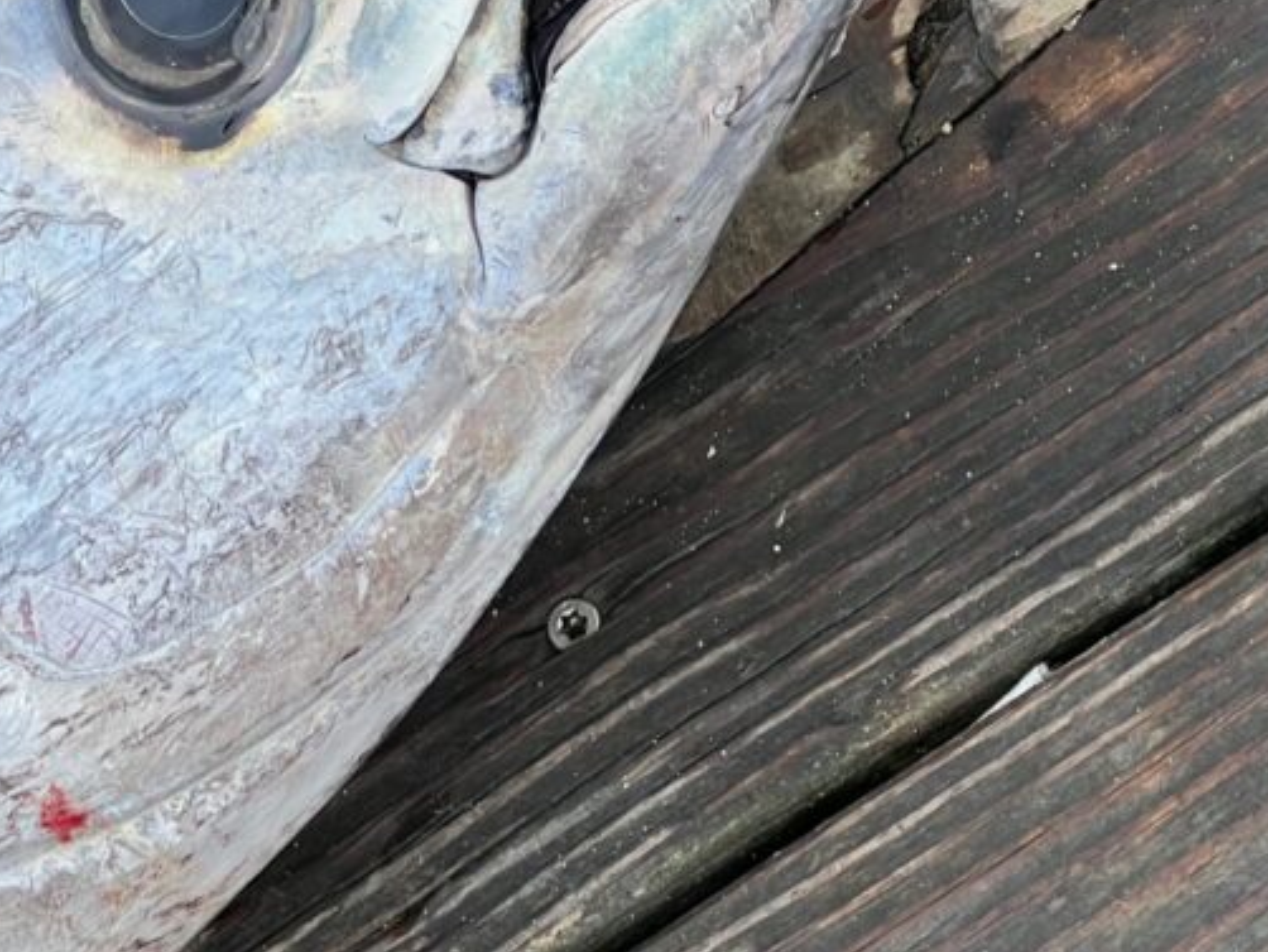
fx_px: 6743
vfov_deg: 8.1
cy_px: 434
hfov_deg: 10.7
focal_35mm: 184
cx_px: 263
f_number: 2.8
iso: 32
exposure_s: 1/244
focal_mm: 9
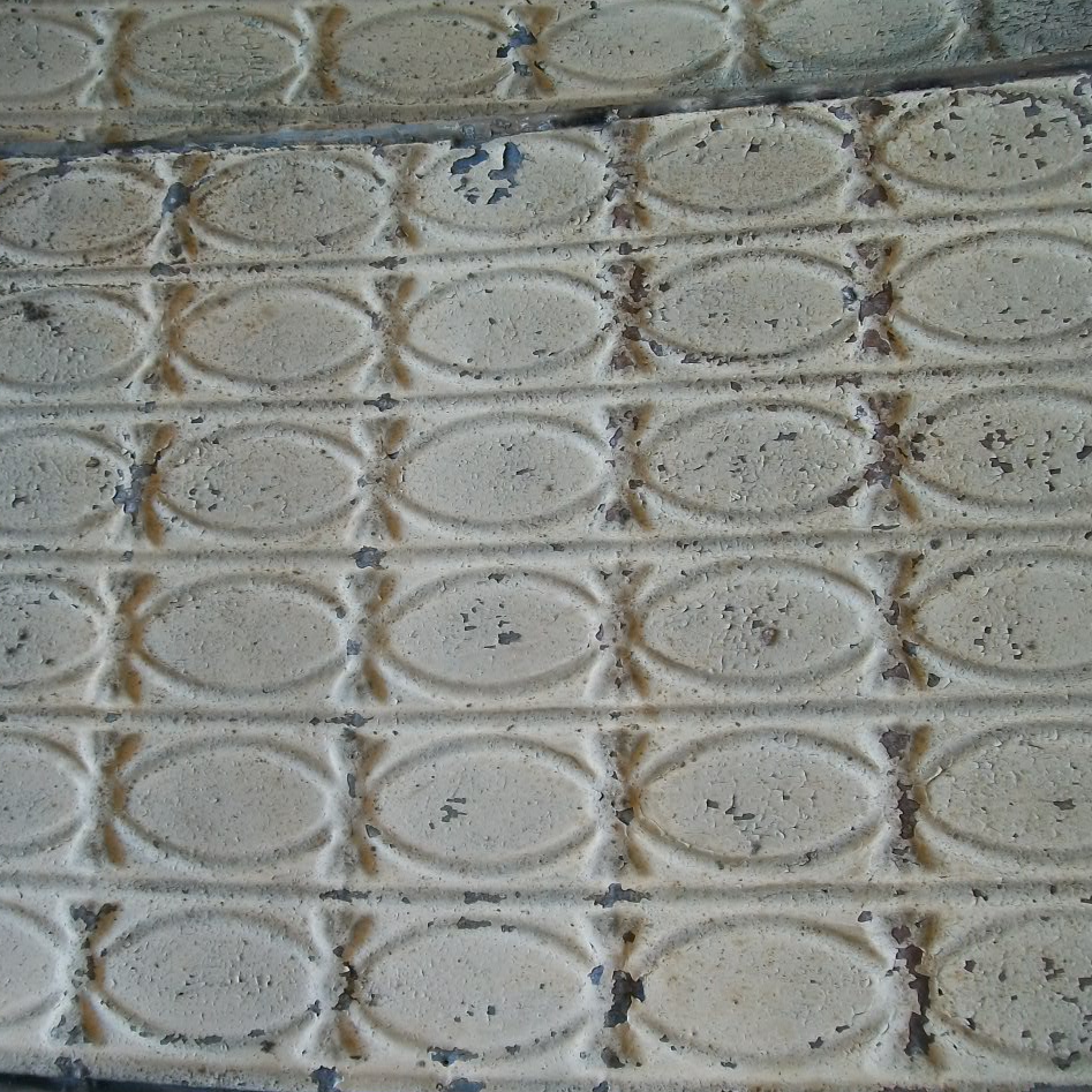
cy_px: 549
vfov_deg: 39.2
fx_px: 1535
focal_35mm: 43
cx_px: 428
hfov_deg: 39.0
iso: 80
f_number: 2.7
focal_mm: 6
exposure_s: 1/80
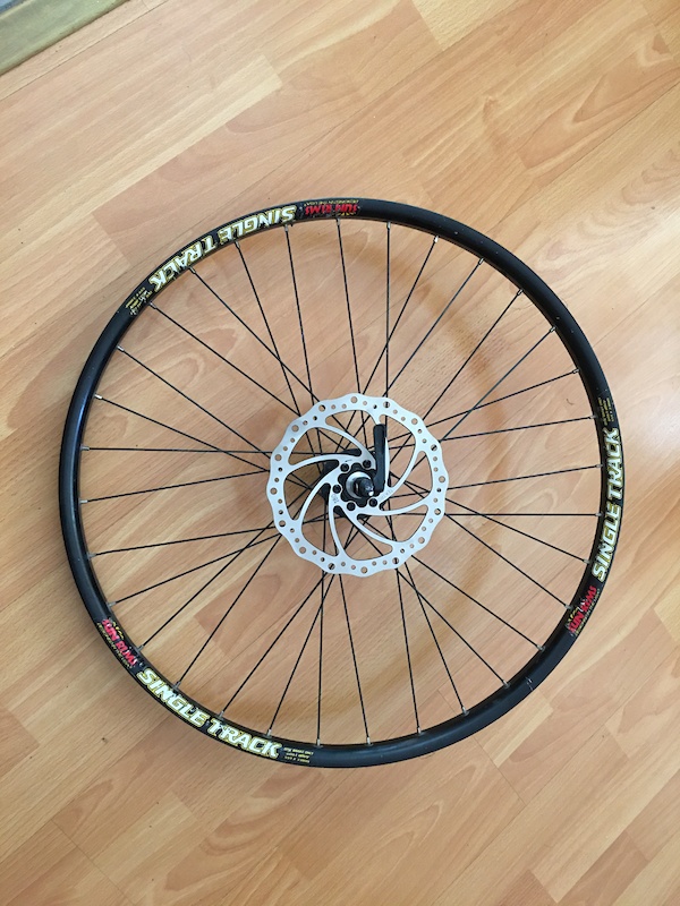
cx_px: 340
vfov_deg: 61.7
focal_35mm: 29
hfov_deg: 48.2
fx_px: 760
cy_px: 453
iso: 100
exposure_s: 1/15
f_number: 2.2
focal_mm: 4.15
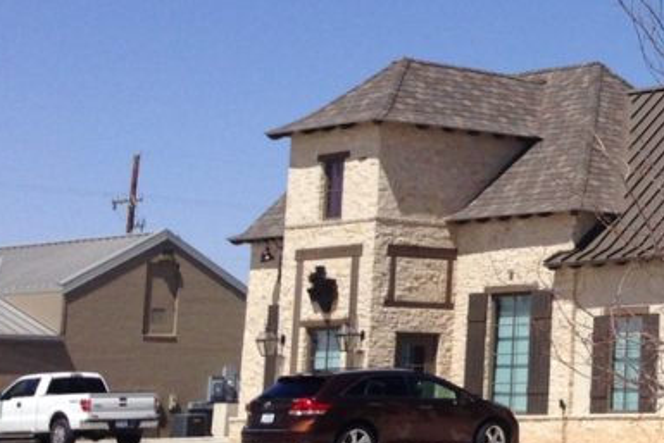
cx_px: 1064
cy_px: 67
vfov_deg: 12.0
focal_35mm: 114
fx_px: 2103
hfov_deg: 16.1
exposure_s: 1/2710
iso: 50
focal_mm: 4.12
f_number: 2.4
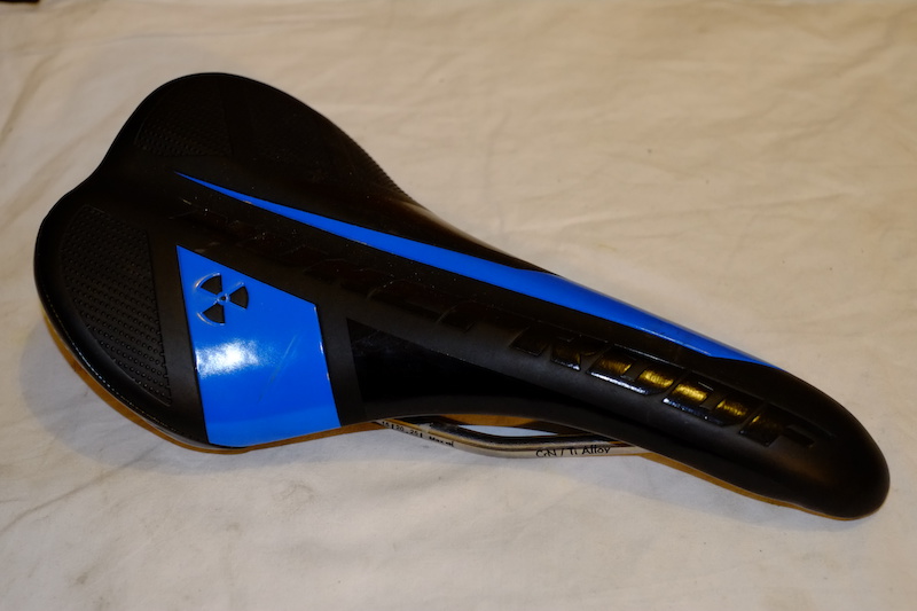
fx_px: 1350
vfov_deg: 25.5
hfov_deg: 37.5
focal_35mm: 53
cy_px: 306
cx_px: 458
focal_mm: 35
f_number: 4.5
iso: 3200
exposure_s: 1/52
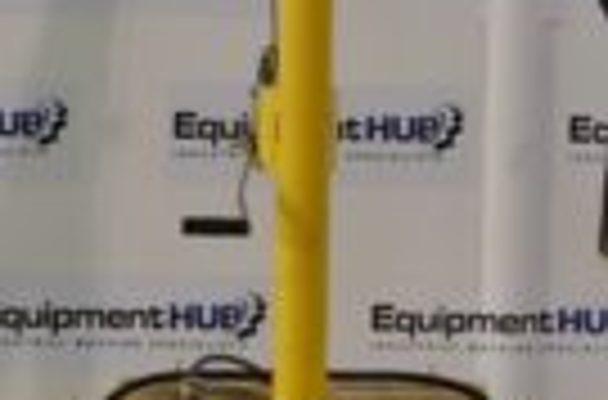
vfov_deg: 7.3
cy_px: 283
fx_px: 3147
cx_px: 338
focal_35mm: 187
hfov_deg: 11.0
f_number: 4.2
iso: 400
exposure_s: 1/30
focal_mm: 28
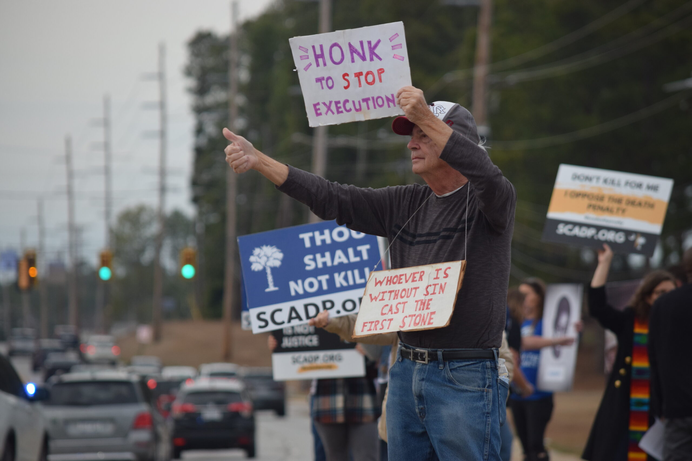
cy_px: 230
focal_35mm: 278
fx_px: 5334
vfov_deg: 5.0
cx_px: 346
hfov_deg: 7.4
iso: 560
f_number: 5
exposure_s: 1/250
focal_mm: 185
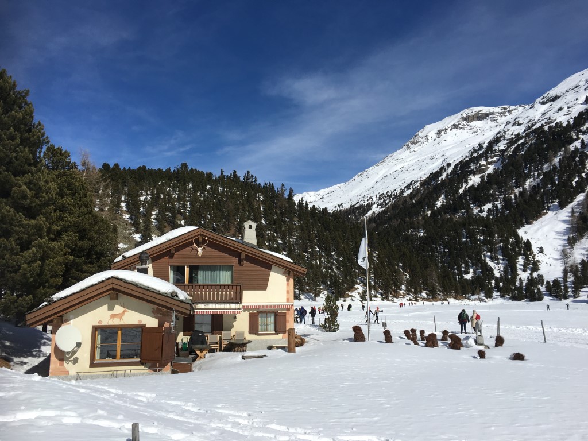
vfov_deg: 48.2
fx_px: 493
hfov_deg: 61.7
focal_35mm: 29
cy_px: 220
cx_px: 294
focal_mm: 4.15
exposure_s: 1/5128
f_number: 2.2
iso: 25
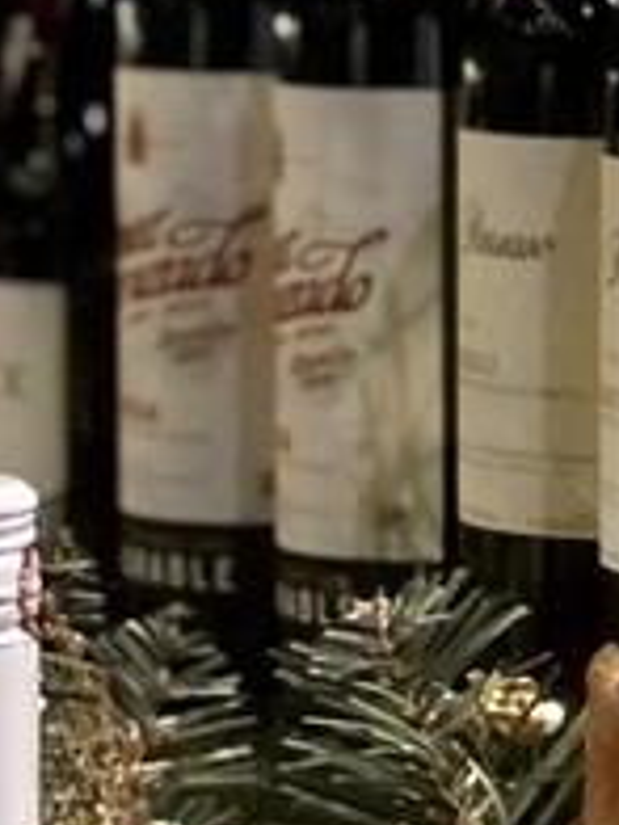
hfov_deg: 5.2
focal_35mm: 283
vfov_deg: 7.0
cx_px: -552
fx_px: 6747
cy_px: 638
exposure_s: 1/8
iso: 160
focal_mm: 6
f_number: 2.4
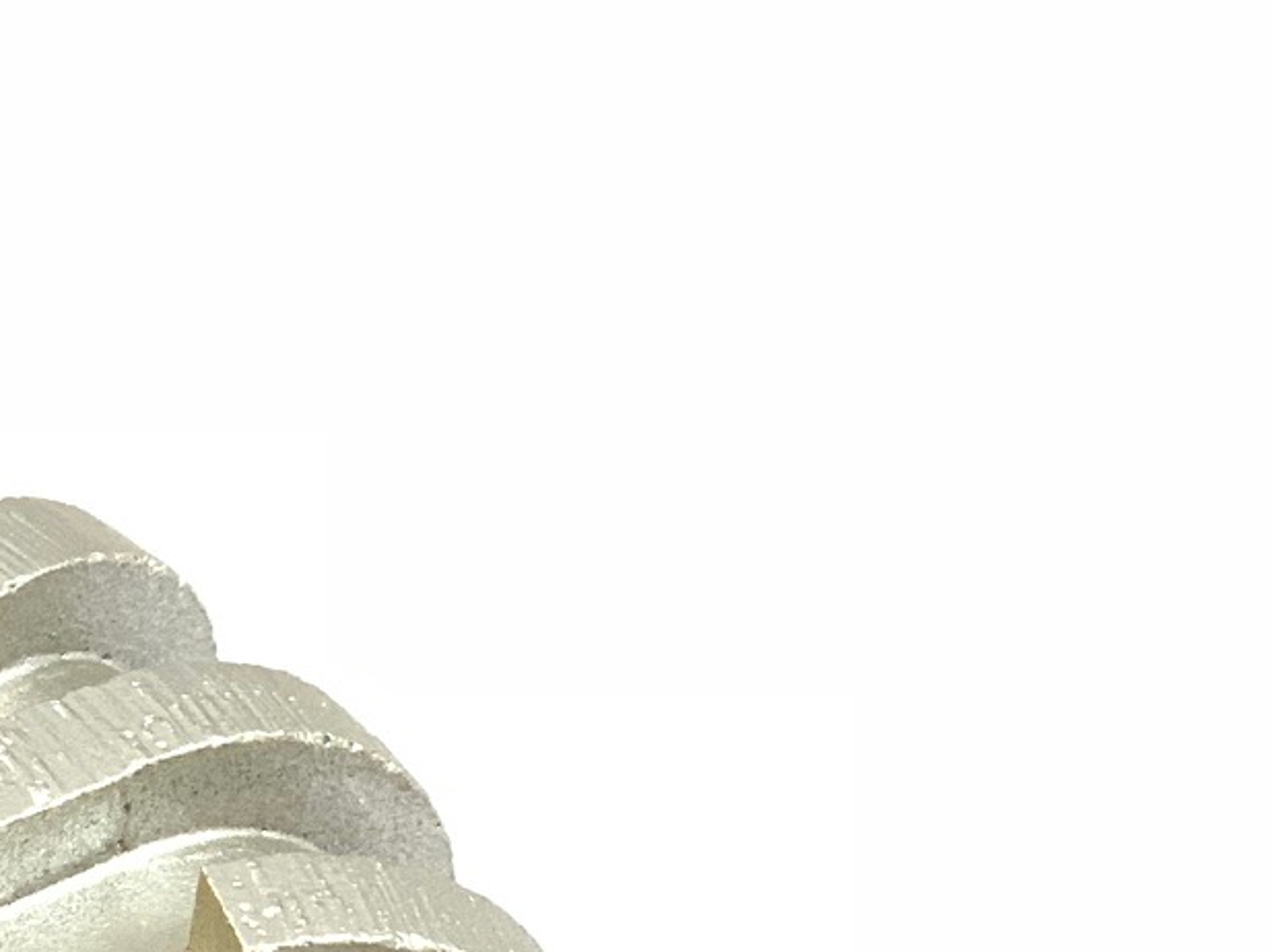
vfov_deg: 8.5
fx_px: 6243
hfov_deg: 11.1
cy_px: 1463
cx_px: -763
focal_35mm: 170
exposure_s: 1/120
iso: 125
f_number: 2.4
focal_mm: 6
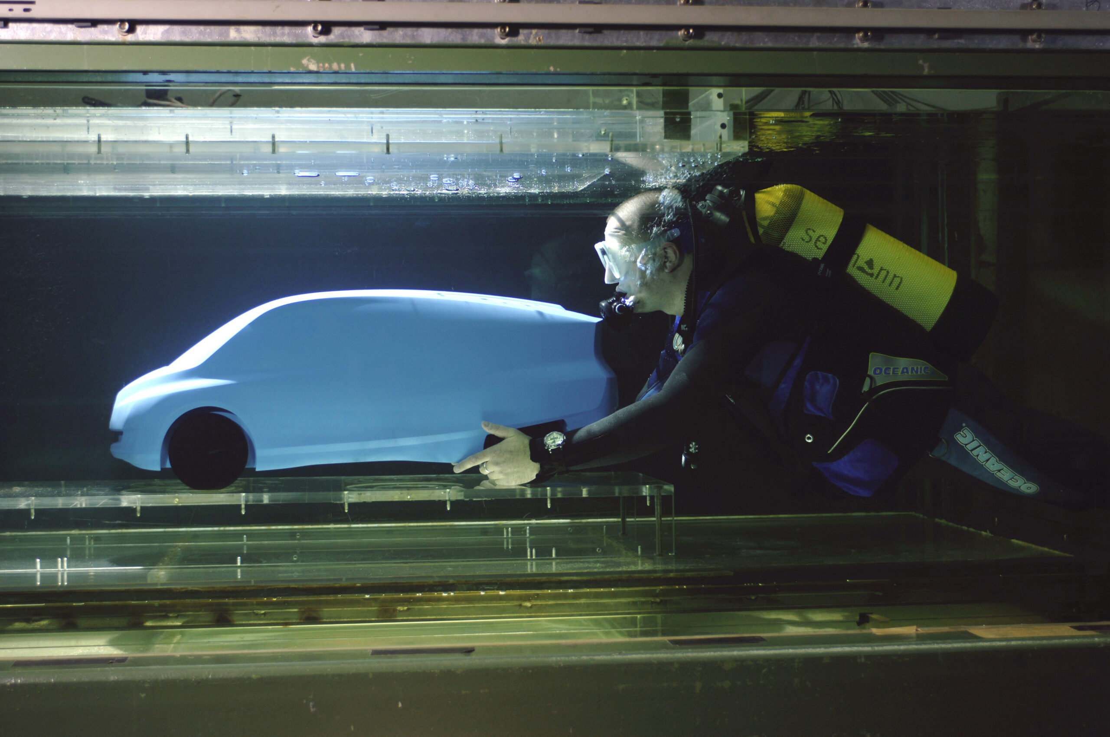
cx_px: 555
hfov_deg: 33.4
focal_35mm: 60
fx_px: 1848
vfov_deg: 22.6
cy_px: 368
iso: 160
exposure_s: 1/60
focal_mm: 40
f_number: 3.2
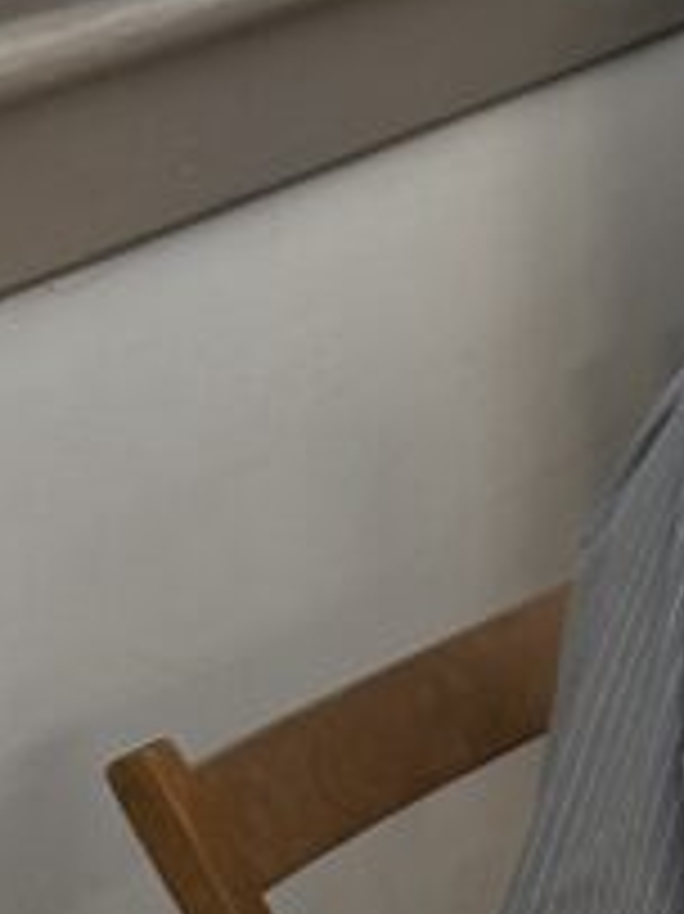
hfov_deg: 10.2
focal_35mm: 126
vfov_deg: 15.3
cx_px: 1638
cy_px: 970
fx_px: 3323
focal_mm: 6.86
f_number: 1.78
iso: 125
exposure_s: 1/121
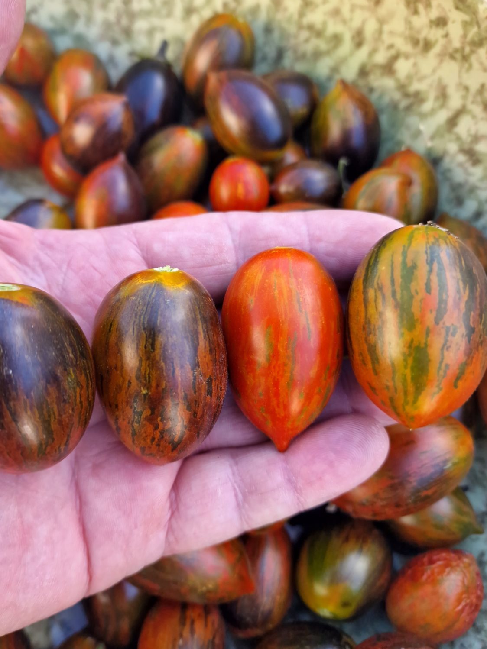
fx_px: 507
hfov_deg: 51.1
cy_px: 316
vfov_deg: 65.3
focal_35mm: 27
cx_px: 203
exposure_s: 1/139
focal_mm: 6.4
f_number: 1.8
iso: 50
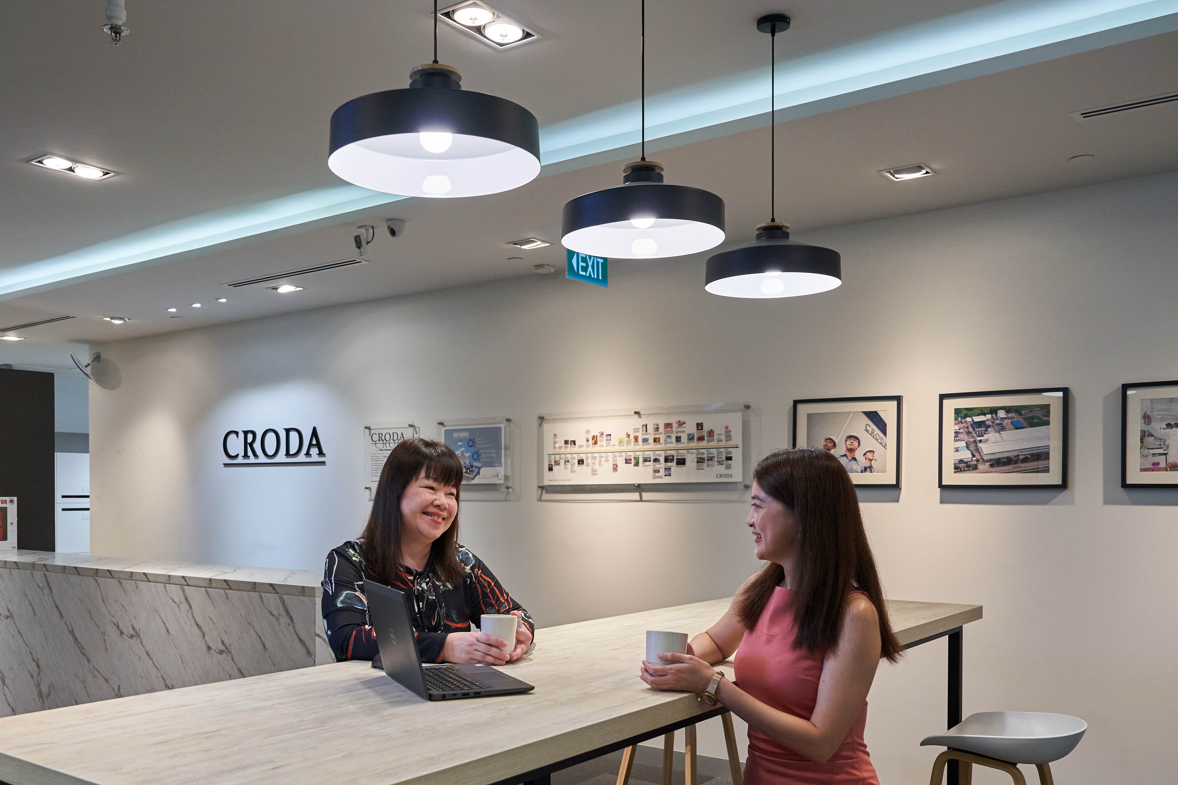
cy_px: 507
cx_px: 521
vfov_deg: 40.7
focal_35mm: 32
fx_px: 1047
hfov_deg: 58.6
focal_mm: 24
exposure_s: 1/125
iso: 400
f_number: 5
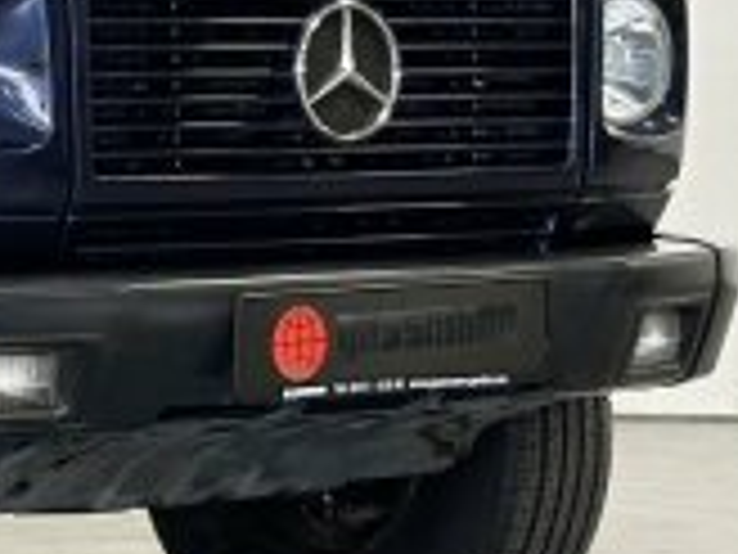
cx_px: -418
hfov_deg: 10.2
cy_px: 117
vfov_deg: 7.9
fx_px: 3987
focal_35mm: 187
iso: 125
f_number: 1.78
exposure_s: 1/60
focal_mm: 6.86
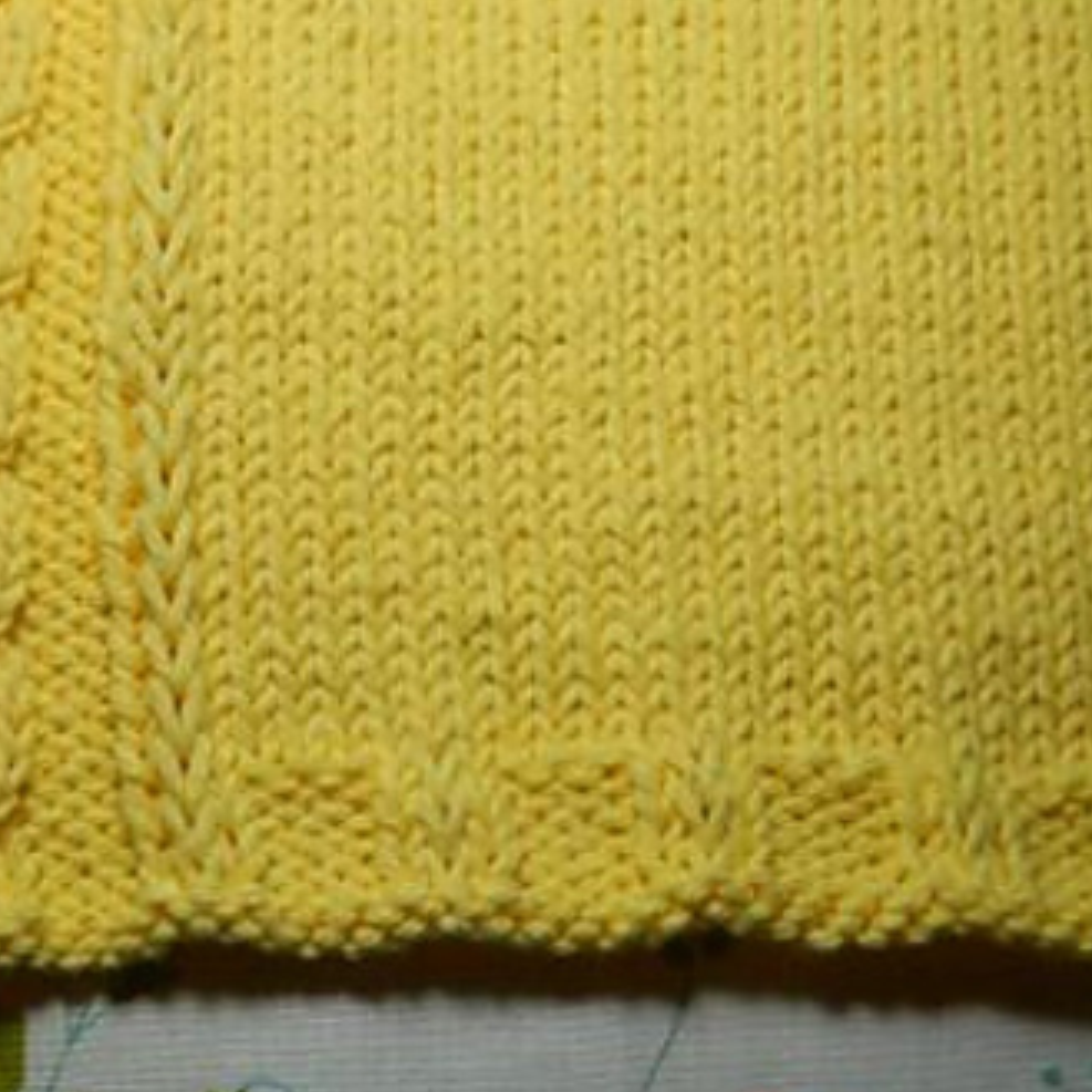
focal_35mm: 47
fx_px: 1677
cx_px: 368
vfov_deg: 36.0
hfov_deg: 35.7
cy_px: 616
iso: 80
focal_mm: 6.2
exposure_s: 1/60
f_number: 3.3
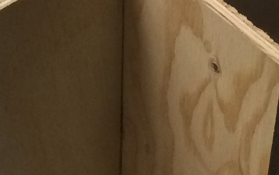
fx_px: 1300
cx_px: 170
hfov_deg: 12.2
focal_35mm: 171
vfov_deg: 7.6
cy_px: 8
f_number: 2.2
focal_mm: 4.15
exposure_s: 1/30
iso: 125
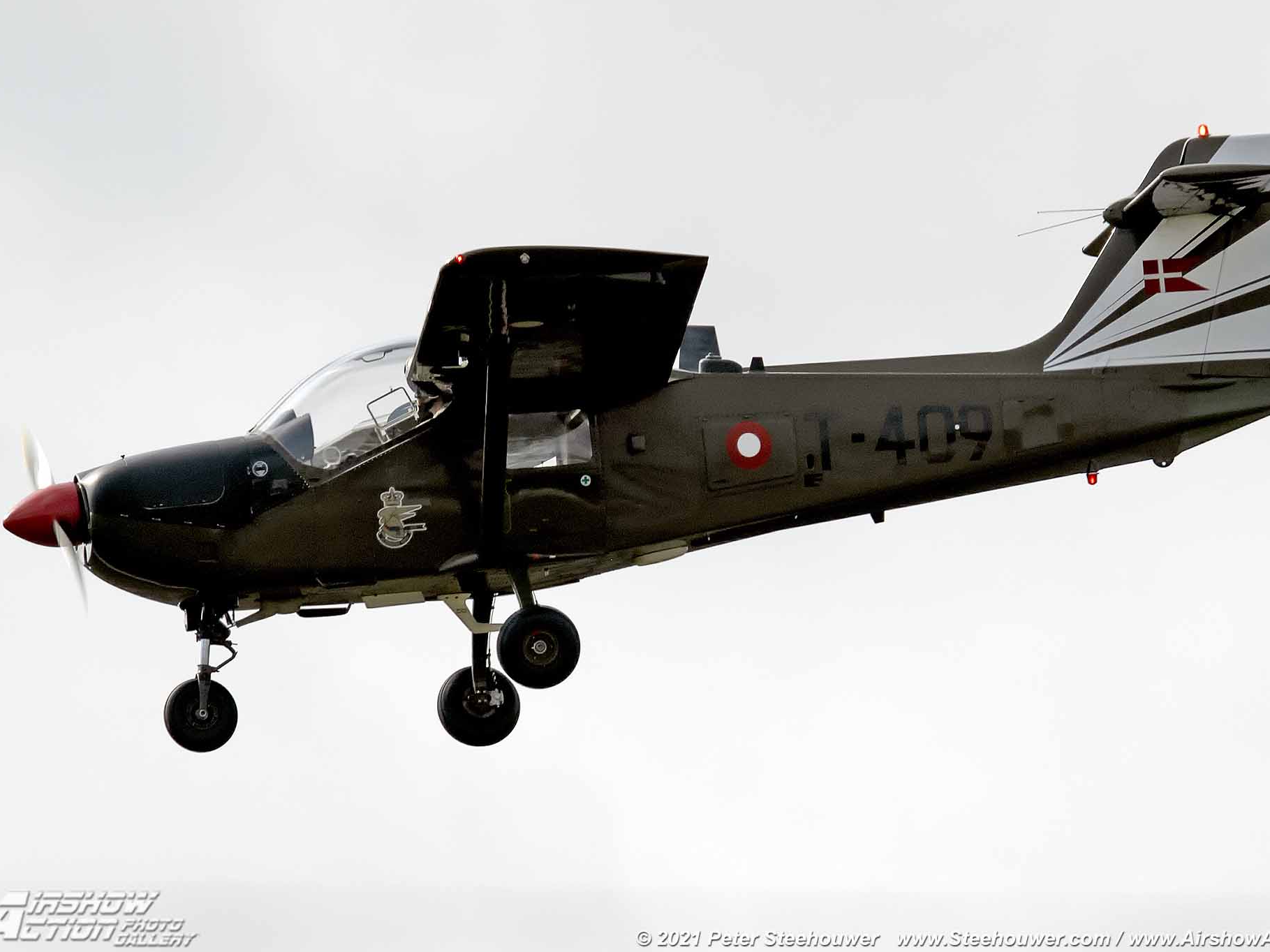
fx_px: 23846
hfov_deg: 3.1
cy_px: 476
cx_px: 674
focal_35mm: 650
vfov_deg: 2.3
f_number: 6.3
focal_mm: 400
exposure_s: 1/1000
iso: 100
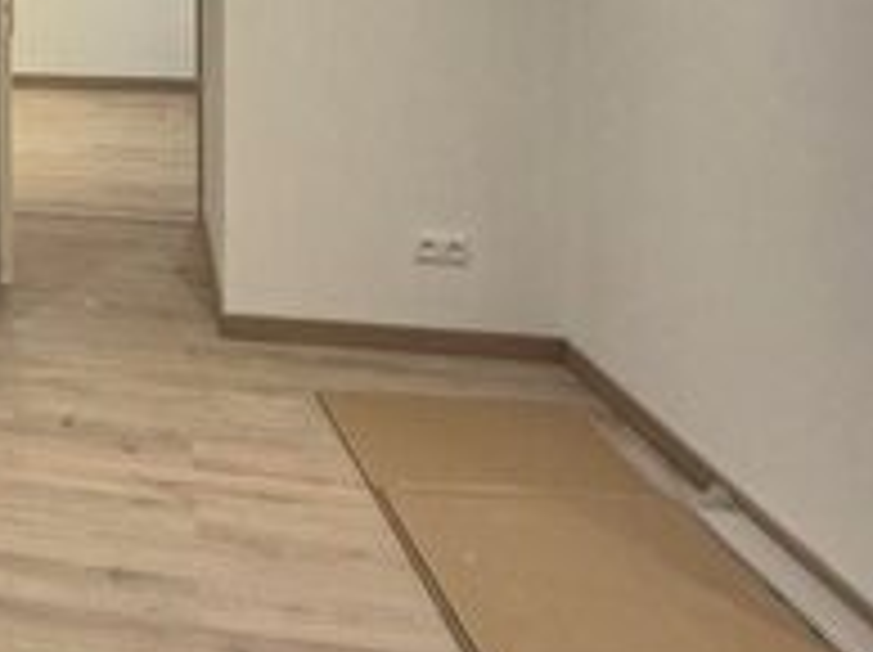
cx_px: -212
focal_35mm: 47
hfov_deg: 32.4
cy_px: -119
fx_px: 1184
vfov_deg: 27.3
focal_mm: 1.74
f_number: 2.2
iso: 100
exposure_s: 1/50
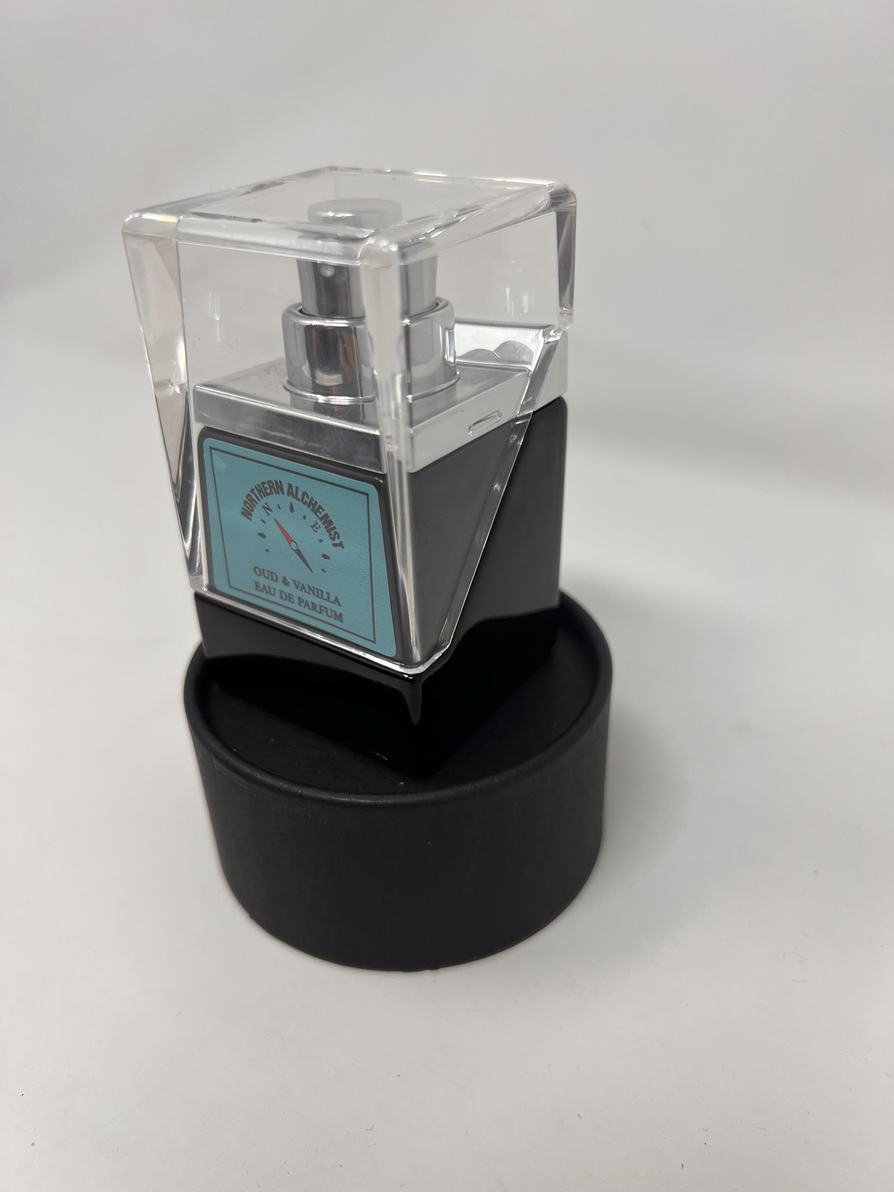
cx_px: 447
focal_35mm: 26
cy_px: 596
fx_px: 895
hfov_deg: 53.1
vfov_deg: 67.3
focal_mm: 5.7
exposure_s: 1/319
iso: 50
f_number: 1.5
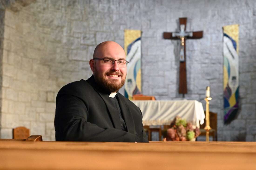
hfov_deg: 27.0
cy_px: 85
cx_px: 128
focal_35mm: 75
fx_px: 533
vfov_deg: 18.2
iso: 11400
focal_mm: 75
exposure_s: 1/1000
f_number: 5
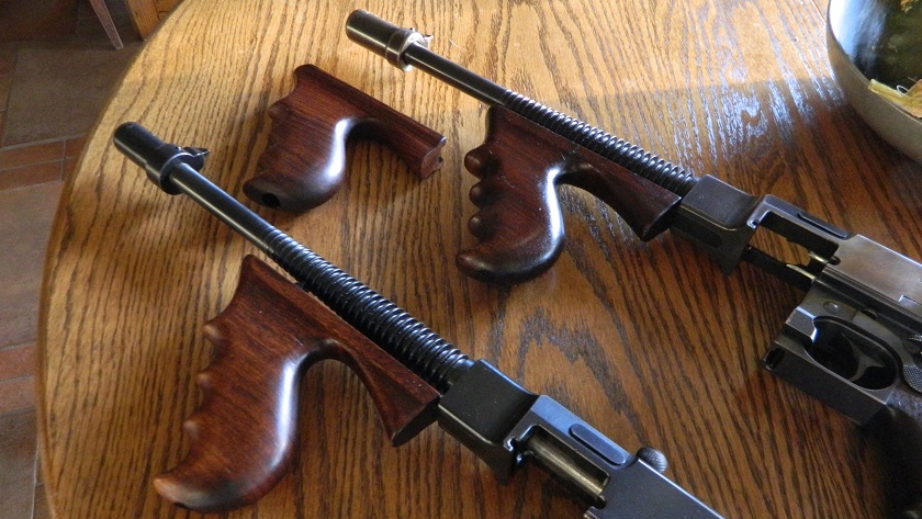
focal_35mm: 28
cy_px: 319
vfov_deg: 41.3
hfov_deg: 67.9
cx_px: 449
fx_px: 685
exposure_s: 1/6
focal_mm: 4.5
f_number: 3.1
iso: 400
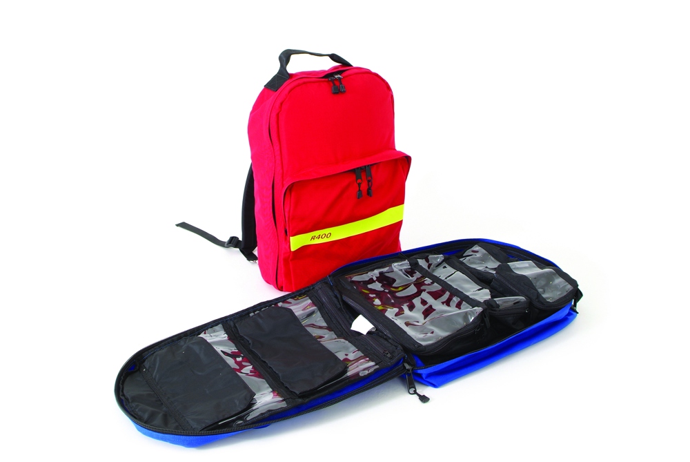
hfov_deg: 41.9
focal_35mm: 47
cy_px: 231
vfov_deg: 28.7
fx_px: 902
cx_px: 345
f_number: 6.7
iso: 100
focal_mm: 31
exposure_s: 1/60
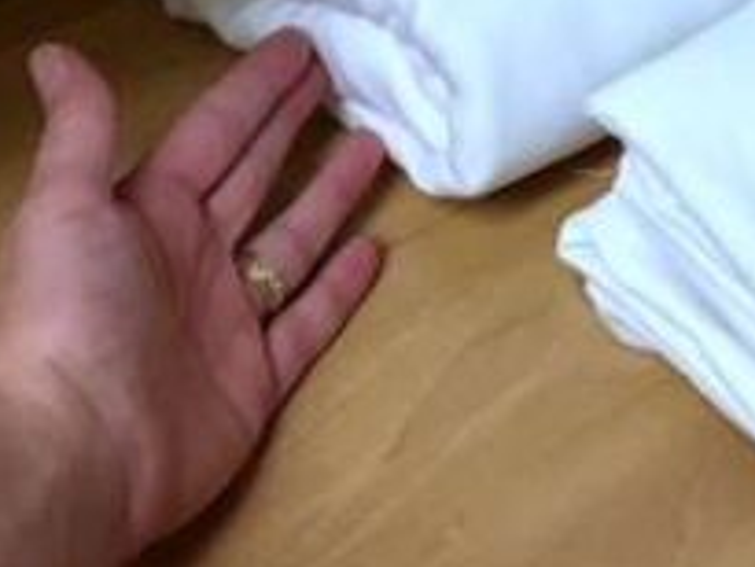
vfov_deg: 16.3
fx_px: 1855
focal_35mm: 85
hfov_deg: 22.3
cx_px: 714
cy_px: -210
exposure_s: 1/30
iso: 50
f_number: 2.2
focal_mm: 4.15
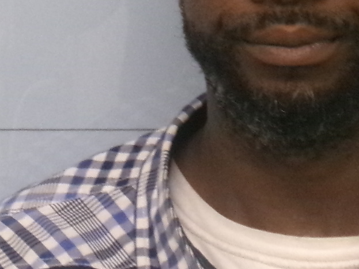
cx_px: 115
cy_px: -42
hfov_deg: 8.7
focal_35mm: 227
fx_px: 2354
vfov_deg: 6.5
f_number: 4.7
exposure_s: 1/60
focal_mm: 12.3
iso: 800
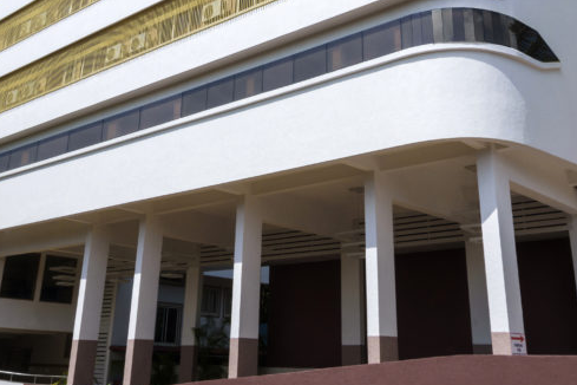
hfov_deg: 44.5
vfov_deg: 29.3
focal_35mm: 44
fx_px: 705
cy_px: 41
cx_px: 286
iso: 200
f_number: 11
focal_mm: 14
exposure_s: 1/500
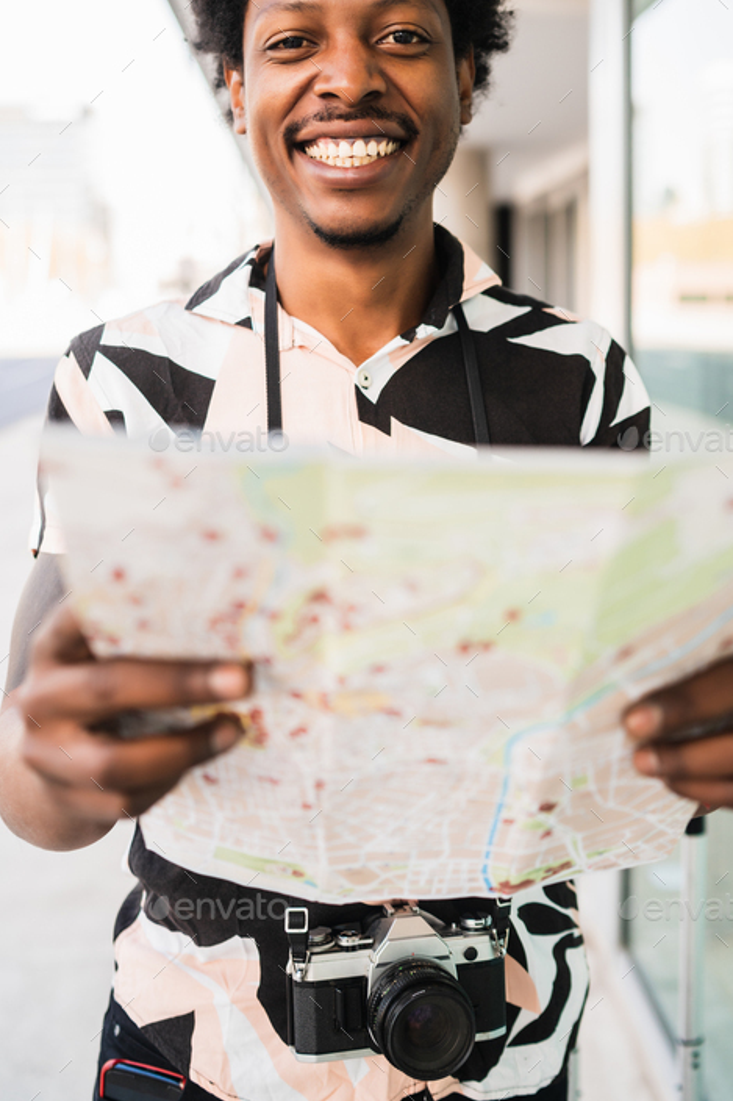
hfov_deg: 30.4
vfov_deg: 44.2
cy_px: 428
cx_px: 449
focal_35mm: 44
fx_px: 1344
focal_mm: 35
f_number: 2.5
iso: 500
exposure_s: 1/800
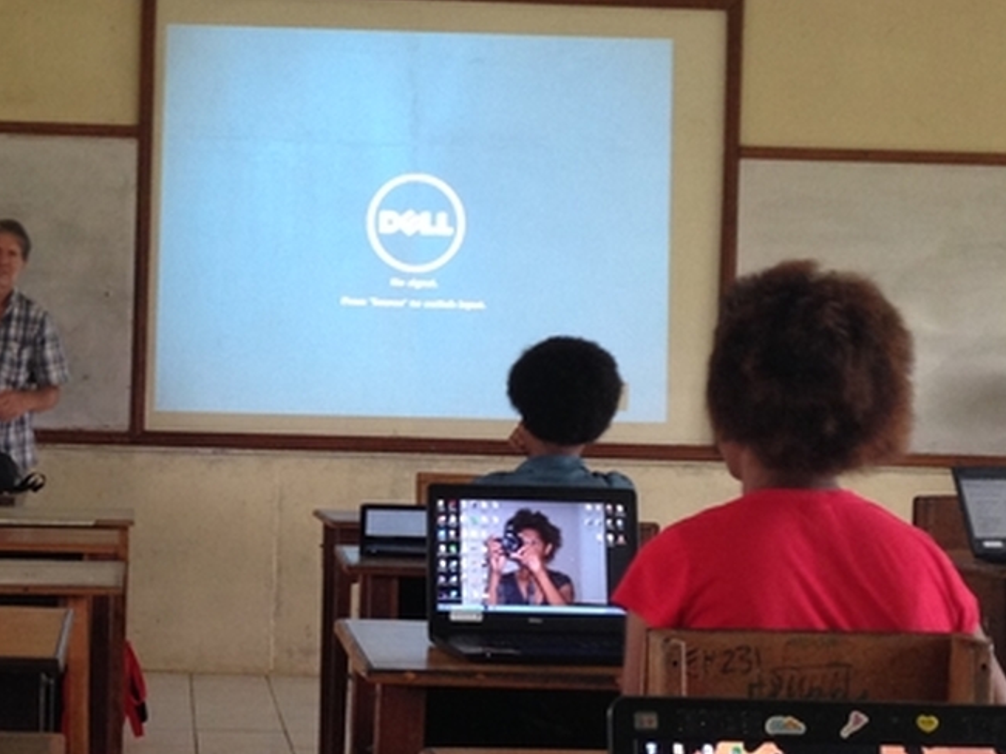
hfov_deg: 26.4
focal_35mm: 73
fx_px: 2121
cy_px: 383
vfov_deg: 20.2
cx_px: 257
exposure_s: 1/20
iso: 125
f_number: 2.4
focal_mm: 4.12
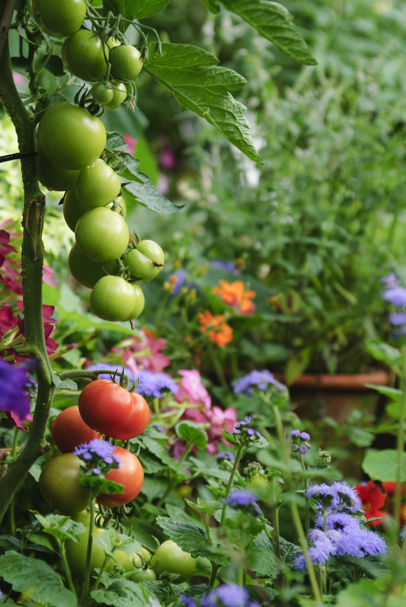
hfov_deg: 13.1
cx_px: 203
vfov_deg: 19.4
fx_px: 1771
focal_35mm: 105
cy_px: 304
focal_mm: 70
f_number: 3.5
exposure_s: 1/125
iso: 125
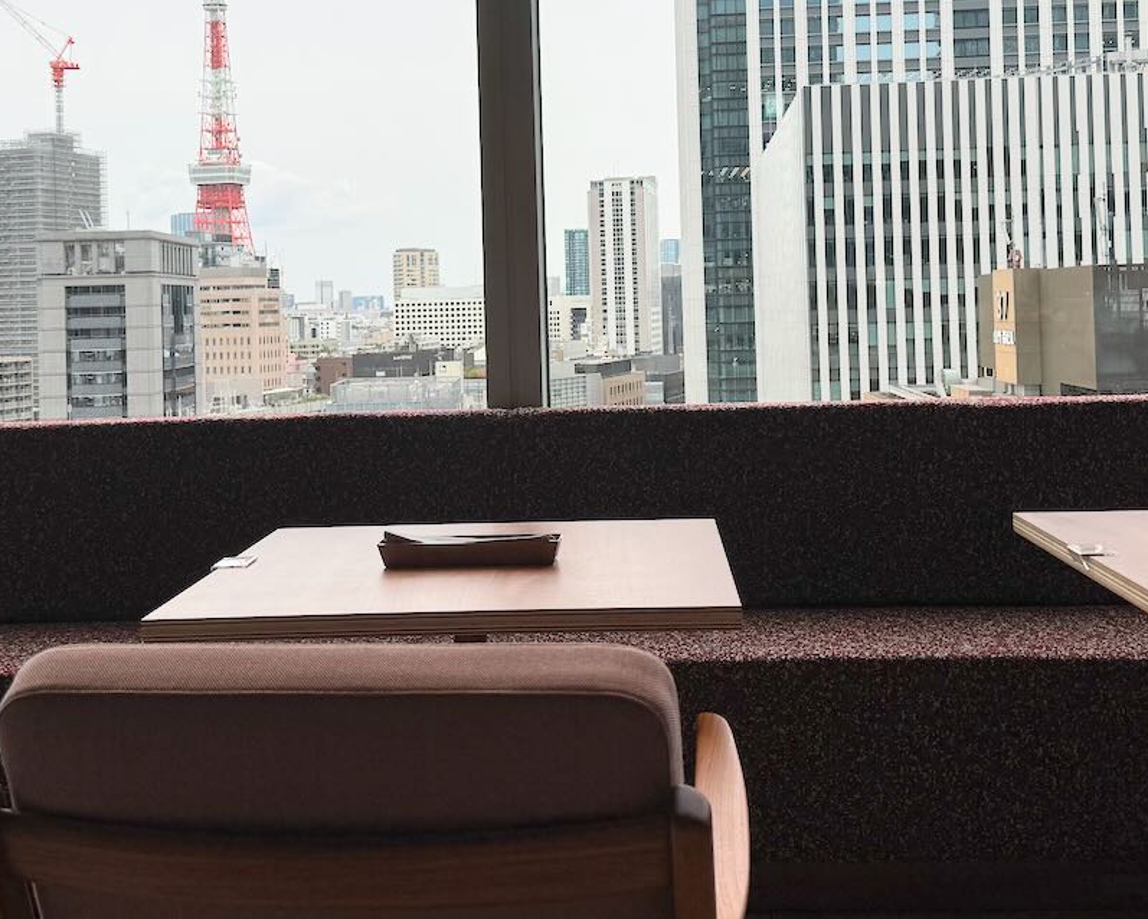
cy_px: 264
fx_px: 1597
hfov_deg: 39.5
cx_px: 540
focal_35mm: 47
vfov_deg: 31.7
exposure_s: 1/368
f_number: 1.78
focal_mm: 6.86
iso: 80
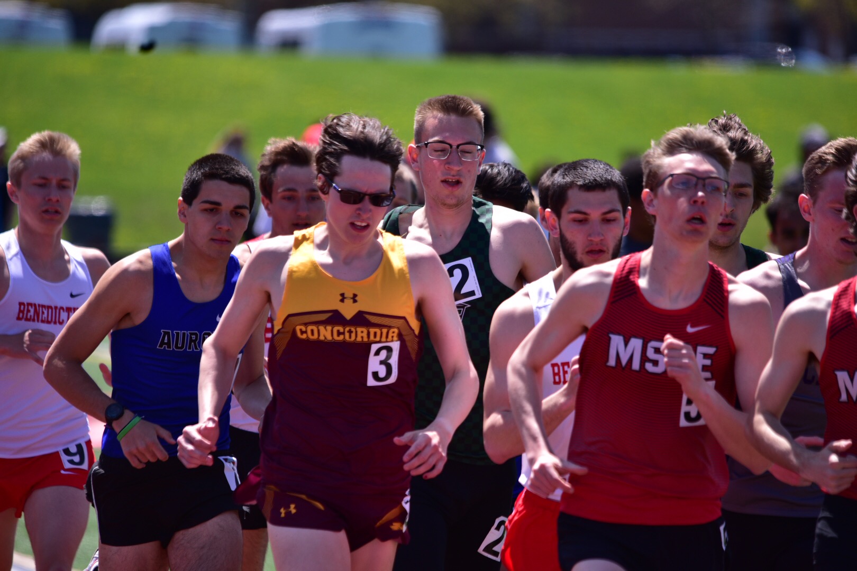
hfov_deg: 4.6
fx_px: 10712
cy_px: 286
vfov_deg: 3.1
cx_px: 428
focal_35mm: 450
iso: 400
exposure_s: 1/1000
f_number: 6.3
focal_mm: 450
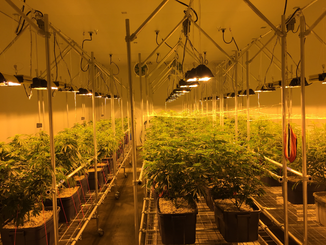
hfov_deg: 61.7
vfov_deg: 48.2
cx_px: 163
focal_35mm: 29
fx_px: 273
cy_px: 122
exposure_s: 1/694
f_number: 2.2
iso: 32
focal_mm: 4.15
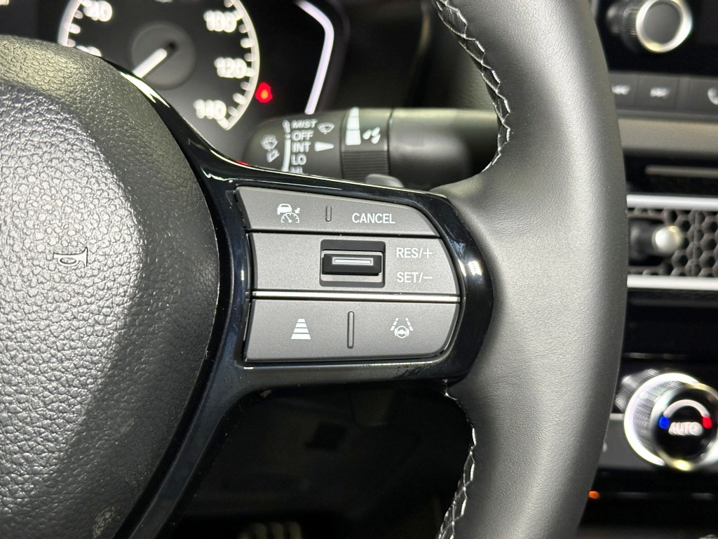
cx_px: 359
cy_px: 270
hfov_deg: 39.7
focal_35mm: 48
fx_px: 996
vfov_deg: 30.3
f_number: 1.78
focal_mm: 6.86
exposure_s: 1/40
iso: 400
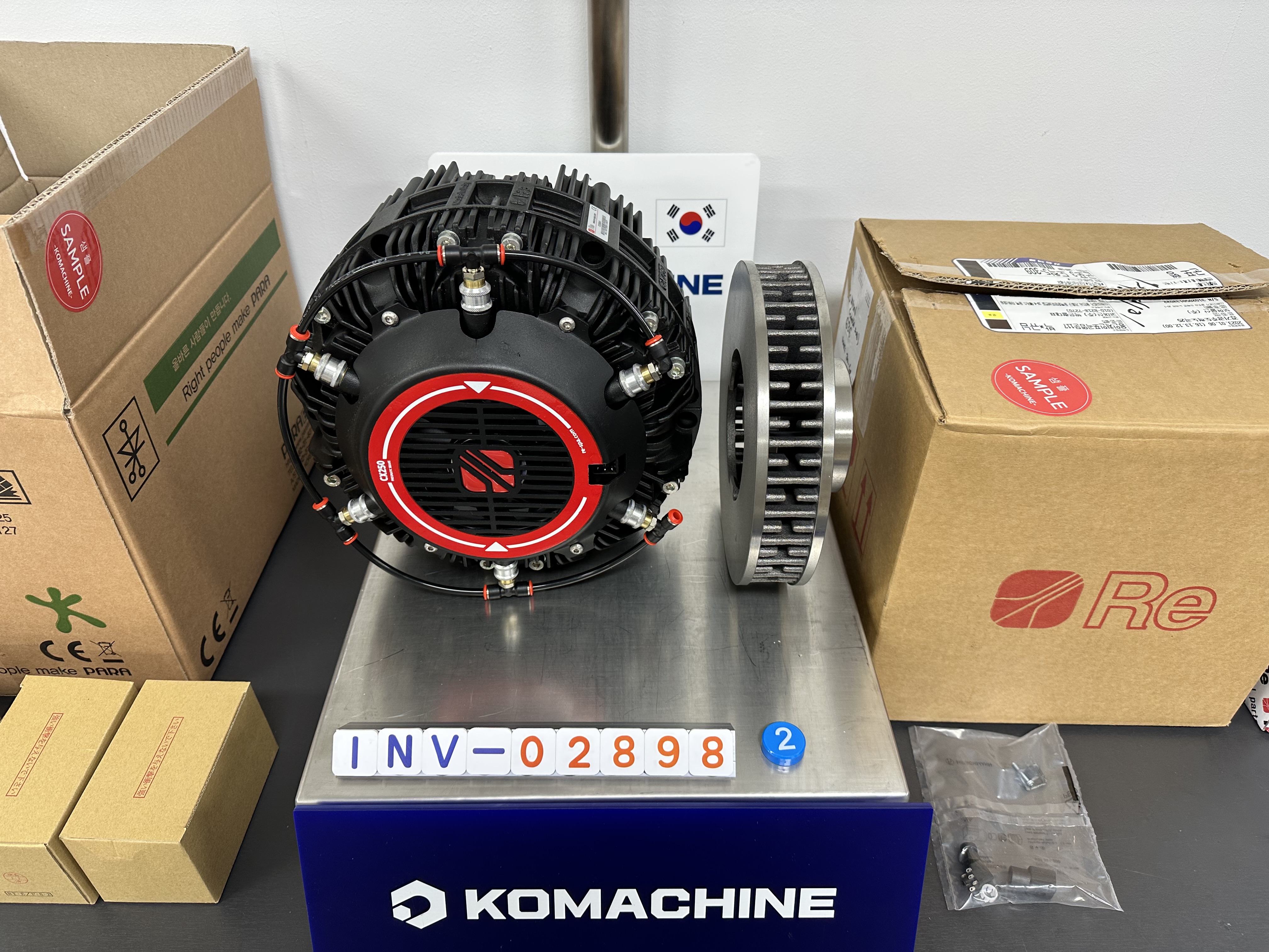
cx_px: 634
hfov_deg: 71.6
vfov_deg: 56.8
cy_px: 476
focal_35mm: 24
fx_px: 880
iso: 125
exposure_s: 1/60
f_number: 1.78
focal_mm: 6.86
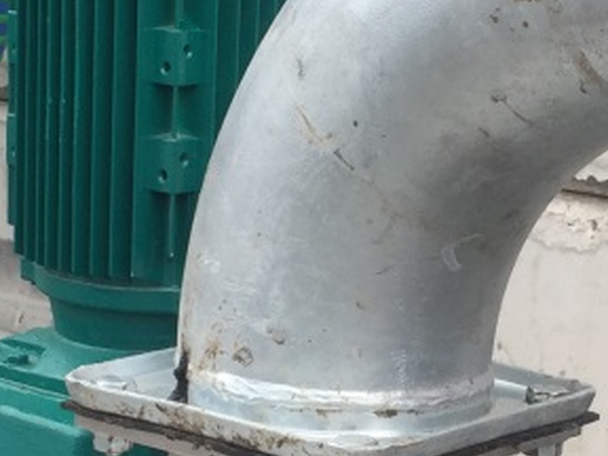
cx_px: 323
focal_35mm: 121
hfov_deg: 16.3
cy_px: 369
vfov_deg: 12.2
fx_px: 2125
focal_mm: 4.15
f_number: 2.2
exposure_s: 1/291
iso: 32
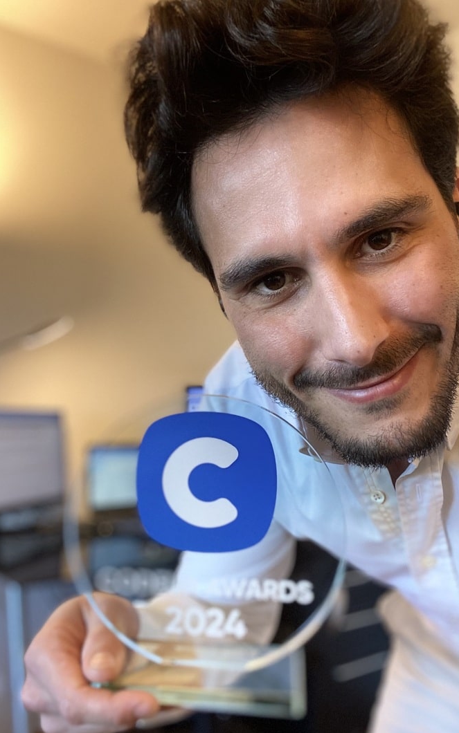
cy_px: 368
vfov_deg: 59.6
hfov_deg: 39.4
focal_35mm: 32
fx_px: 640
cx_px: 219
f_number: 2.2
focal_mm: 2.71
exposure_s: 1/60
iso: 250
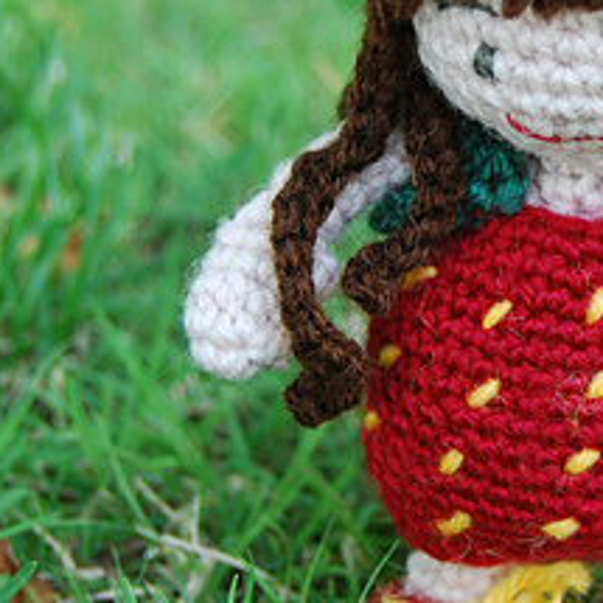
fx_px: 2542
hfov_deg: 13.3
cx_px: 637
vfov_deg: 13.5
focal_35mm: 129
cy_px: 194
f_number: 5
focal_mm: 34
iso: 400
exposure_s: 1/100
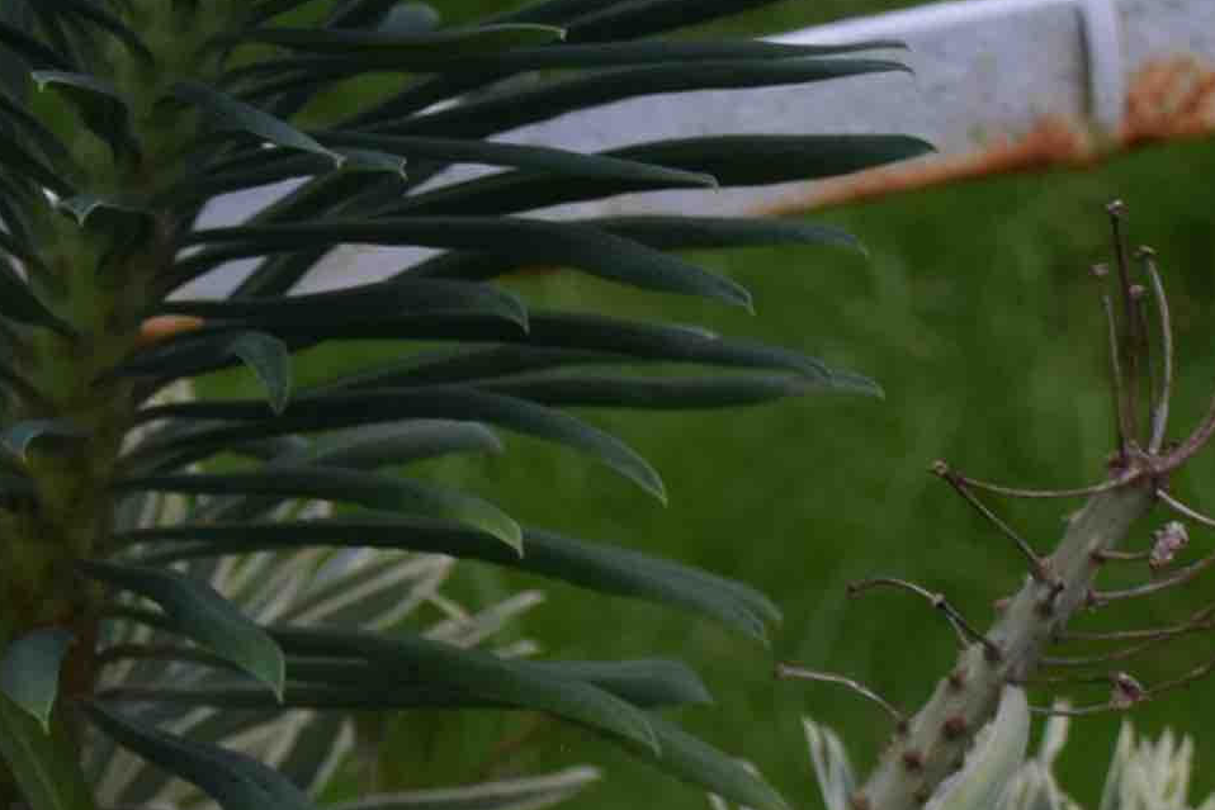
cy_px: 1289
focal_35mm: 357
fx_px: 12050
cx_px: -383
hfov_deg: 5.7
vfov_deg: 3.8
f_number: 4.5
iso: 250
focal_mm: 38
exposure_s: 1/500
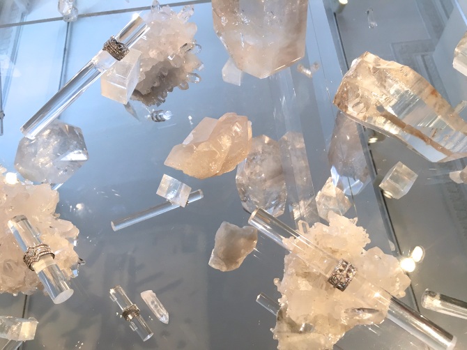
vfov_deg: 48.2
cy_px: 175
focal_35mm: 29
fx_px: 391
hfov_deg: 61.7
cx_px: 234
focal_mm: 4.15
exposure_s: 1/33
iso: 32
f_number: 2.2
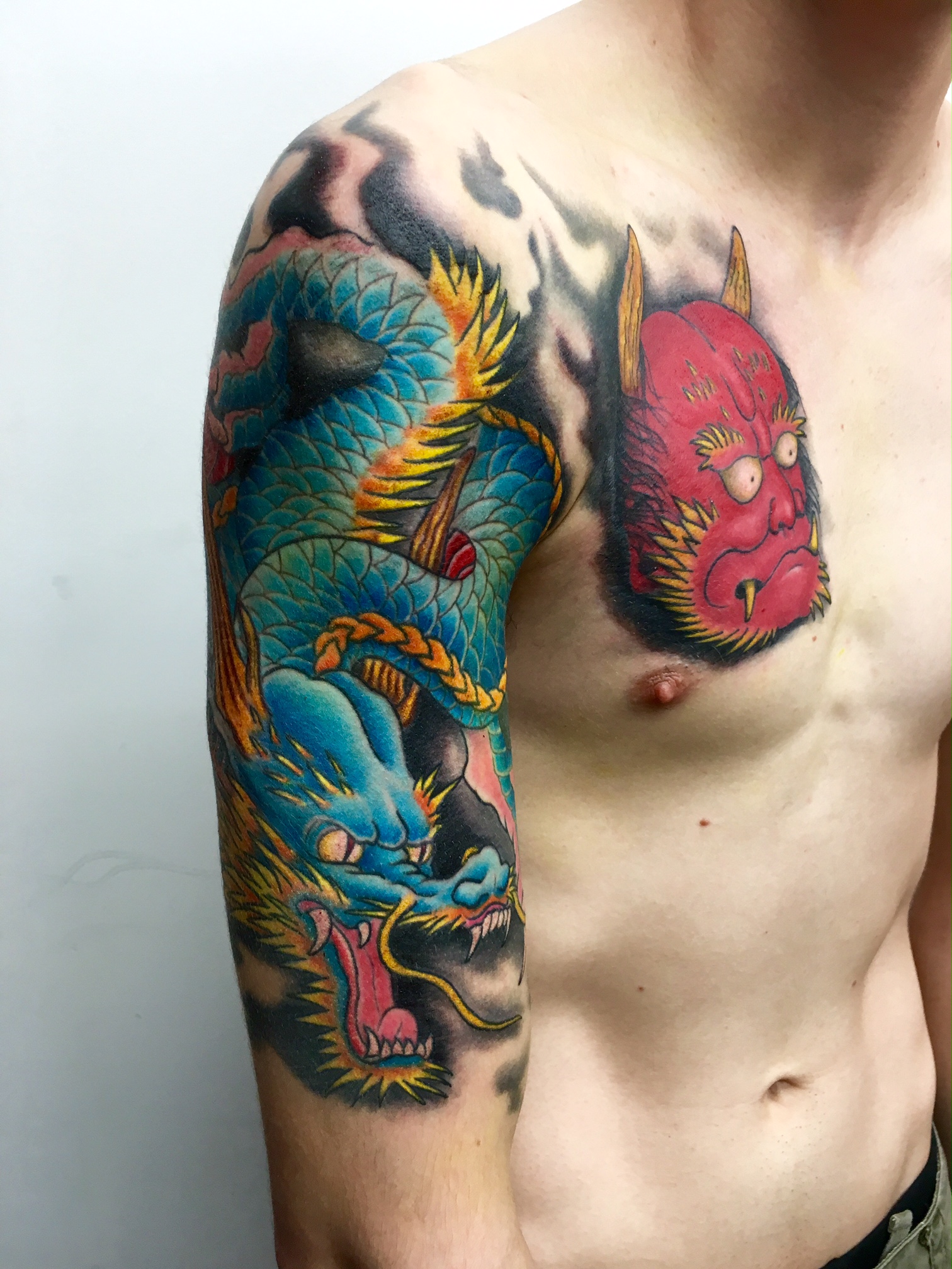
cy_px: 634
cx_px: 476
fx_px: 1063
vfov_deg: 61.7
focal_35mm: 29
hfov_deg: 48.2
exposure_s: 1/33
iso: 40
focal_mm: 4.15
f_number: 2.2
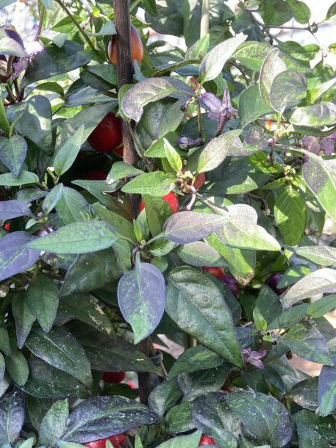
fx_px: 635
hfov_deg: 29.2
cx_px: 86
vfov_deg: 36.8
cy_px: 391
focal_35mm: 49
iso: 50
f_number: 1.8
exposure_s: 1/121
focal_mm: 3.99
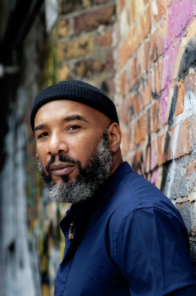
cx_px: 98
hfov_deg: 10.7
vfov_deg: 16.1
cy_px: 148
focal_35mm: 128
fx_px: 1044
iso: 200
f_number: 4
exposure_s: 1/125
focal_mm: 85
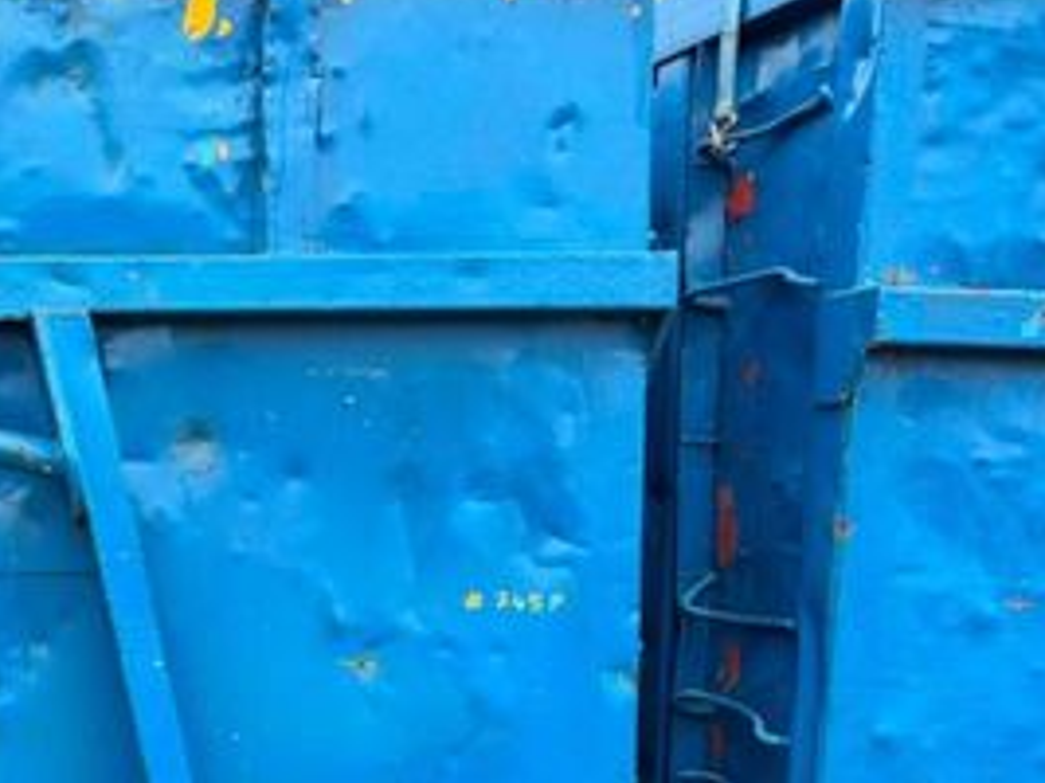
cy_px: 572
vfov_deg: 26.7
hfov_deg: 31.7
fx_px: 1629
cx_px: -90
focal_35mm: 54
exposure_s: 1/204
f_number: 1.78
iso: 125
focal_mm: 6.76
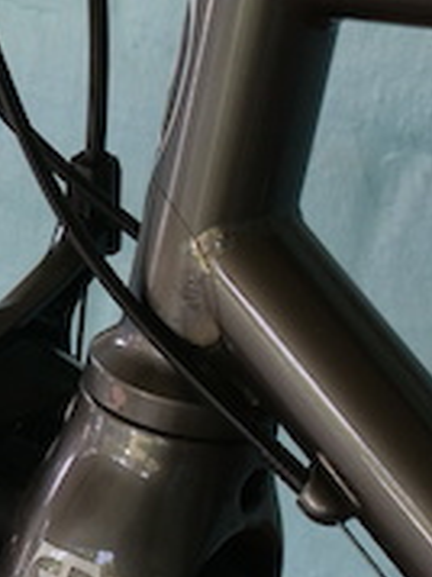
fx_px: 3732
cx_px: -335
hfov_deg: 6.5
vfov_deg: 8.8
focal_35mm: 224
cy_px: 152
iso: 640
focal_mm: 25
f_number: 8
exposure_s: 1/50
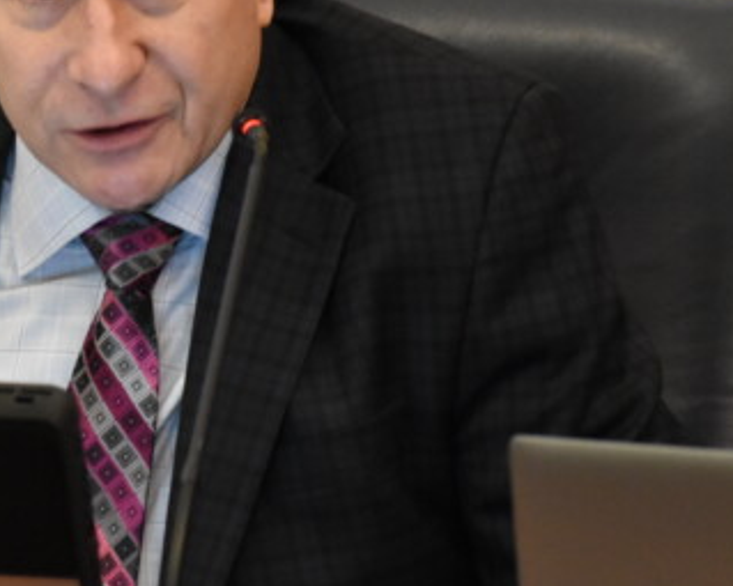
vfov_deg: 3.4
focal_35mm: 459
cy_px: 162
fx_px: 9954
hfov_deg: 4.2
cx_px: 28
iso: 3200
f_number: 6.3
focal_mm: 130
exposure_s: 1/80
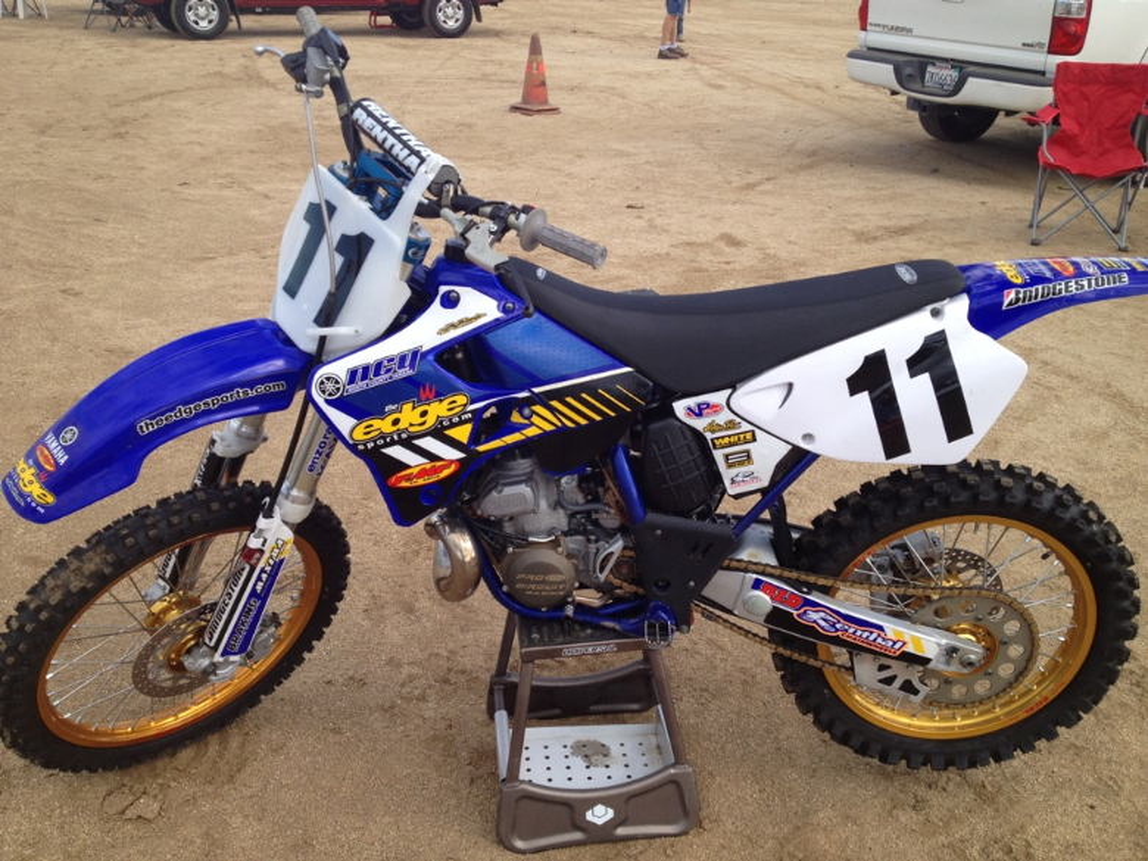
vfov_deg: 40.7
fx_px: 1161
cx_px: 574
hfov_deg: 52.6
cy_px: 430
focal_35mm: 35
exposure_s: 1/700
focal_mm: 4.28
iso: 64
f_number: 2.4
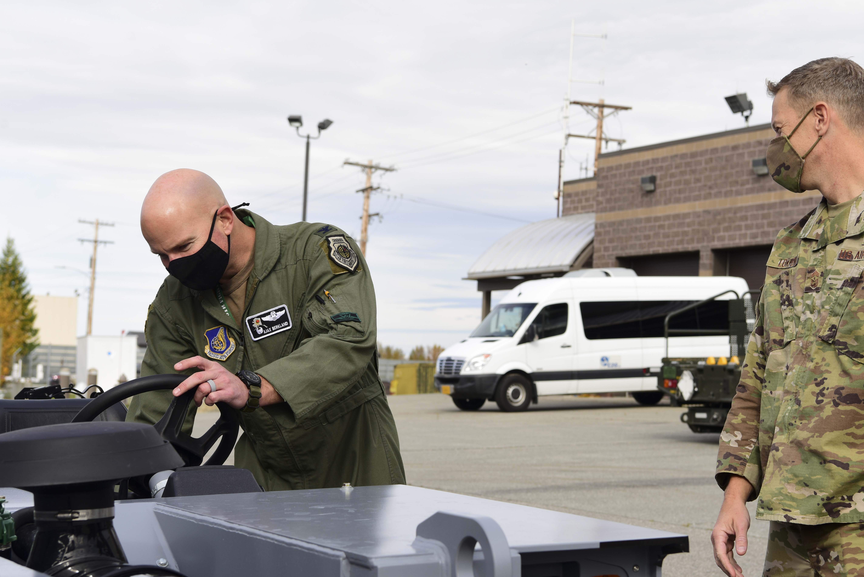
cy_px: 324
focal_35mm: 75
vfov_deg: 18.2
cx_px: 500
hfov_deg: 26.9
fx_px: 1800
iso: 200
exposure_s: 1/320
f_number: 8
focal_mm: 58
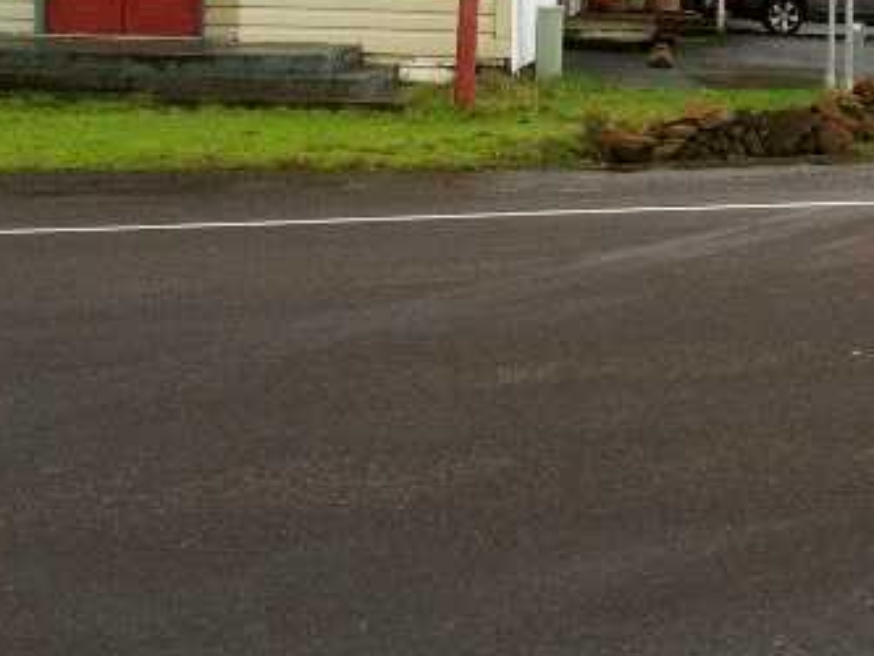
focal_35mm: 84
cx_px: 769
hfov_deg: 22.8
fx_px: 2122
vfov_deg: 17.3
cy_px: 37
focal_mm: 3.85
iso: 80
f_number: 2.8
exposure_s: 1/265
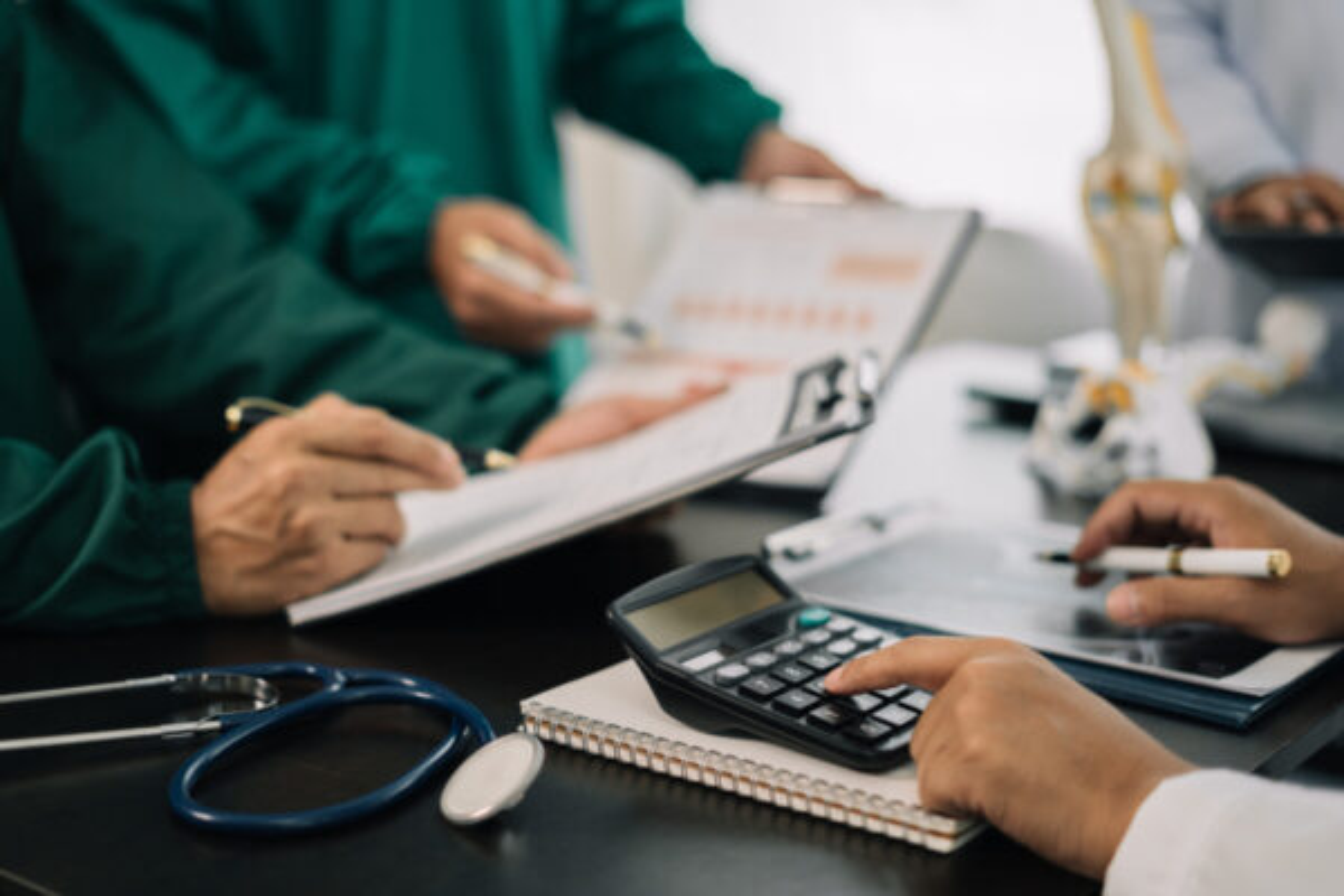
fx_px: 1867
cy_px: 448
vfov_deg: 27.0
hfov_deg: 39.6
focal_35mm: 50
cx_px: 672
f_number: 2
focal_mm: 50
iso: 160
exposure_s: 1/200
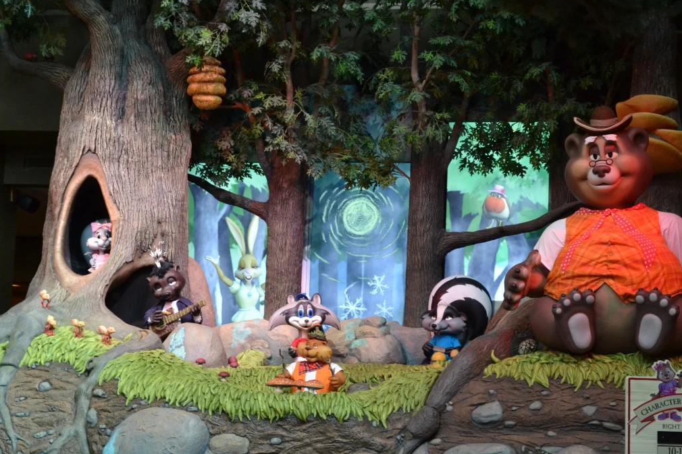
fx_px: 1383
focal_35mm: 73
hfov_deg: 27.7
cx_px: 340
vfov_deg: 18.7
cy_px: 226
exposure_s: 1/60
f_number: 5.3
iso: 1400
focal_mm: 48
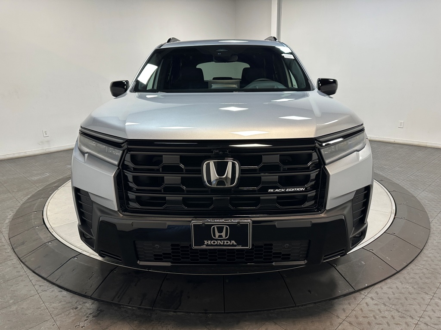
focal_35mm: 24
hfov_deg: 71.6
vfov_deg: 56.8
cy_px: 165
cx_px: 220
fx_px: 306
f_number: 1.78
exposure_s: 1/60
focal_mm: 6.86
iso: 250
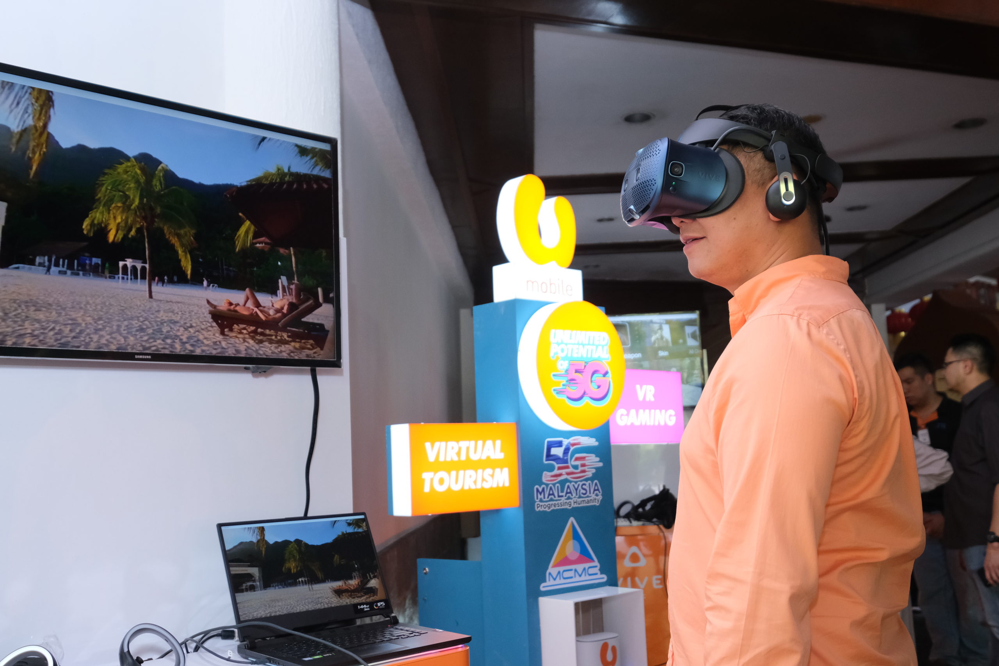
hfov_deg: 53.1
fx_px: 999
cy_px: 333
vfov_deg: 36.9
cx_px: 500
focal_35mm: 36
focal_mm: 24
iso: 1600
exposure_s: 1/160
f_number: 4
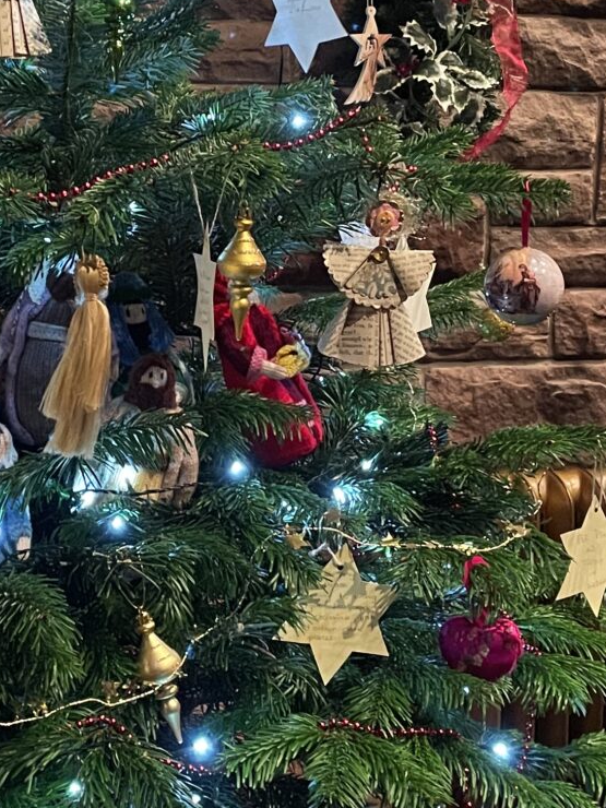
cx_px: 168
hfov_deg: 20.3
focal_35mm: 72
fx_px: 1681
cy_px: 284
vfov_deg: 26.9
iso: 640
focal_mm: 4.2
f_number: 1.6
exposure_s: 1/25
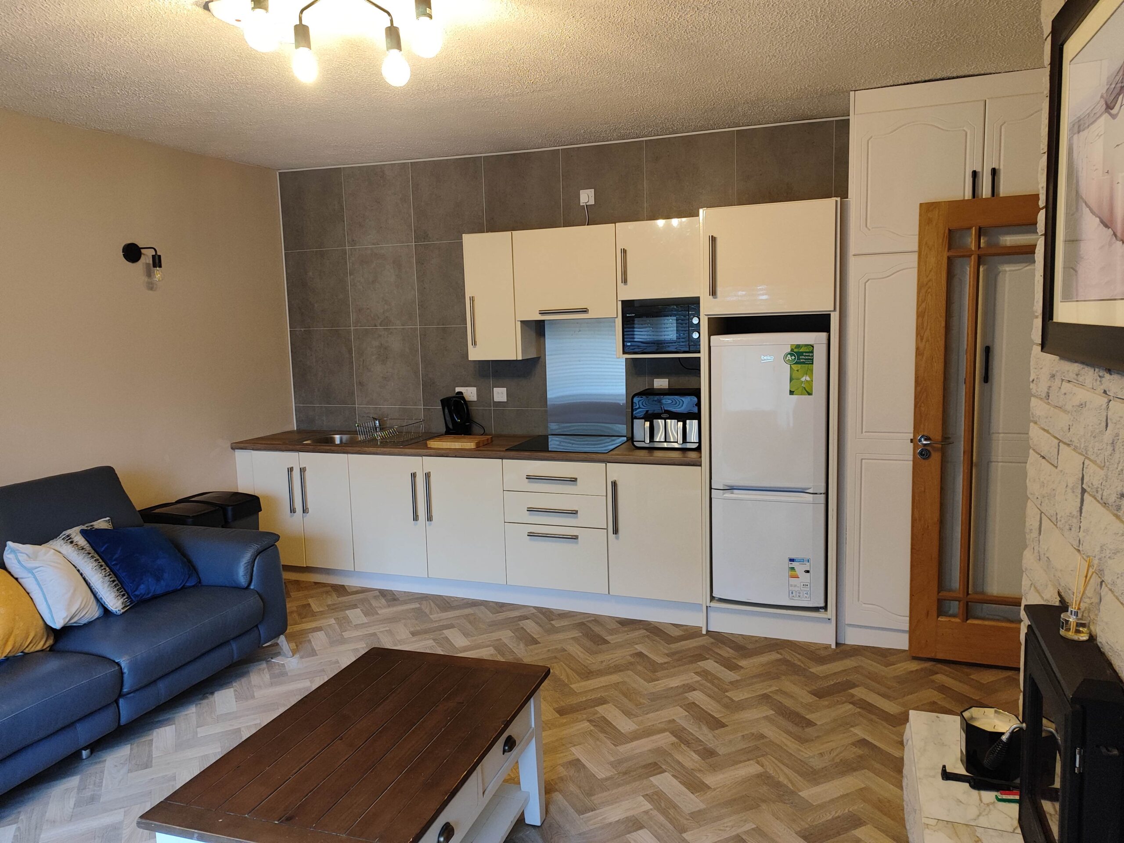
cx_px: 562
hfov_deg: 71.6
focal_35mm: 24
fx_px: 779
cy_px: 422
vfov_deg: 56.8
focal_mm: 5.89
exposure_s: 1/50
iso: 689
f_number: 1.89
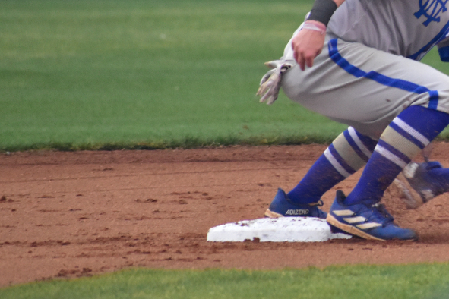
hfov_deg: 1.9
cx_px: 485
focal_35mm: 1097
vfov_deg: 1.3
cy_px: 73
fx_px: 13681
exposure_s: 1/350
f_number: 6
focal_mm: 270
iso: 2000
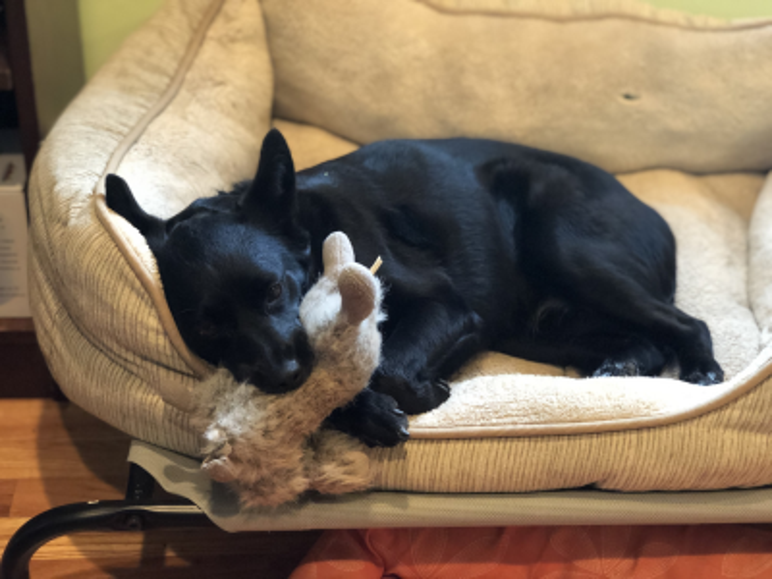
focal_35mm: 57
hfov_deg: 33.8
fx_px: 1271
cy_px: 290
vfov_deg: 25.7
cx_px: 386
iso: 400
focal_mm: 6.6
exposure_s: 1/30
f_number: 2.8
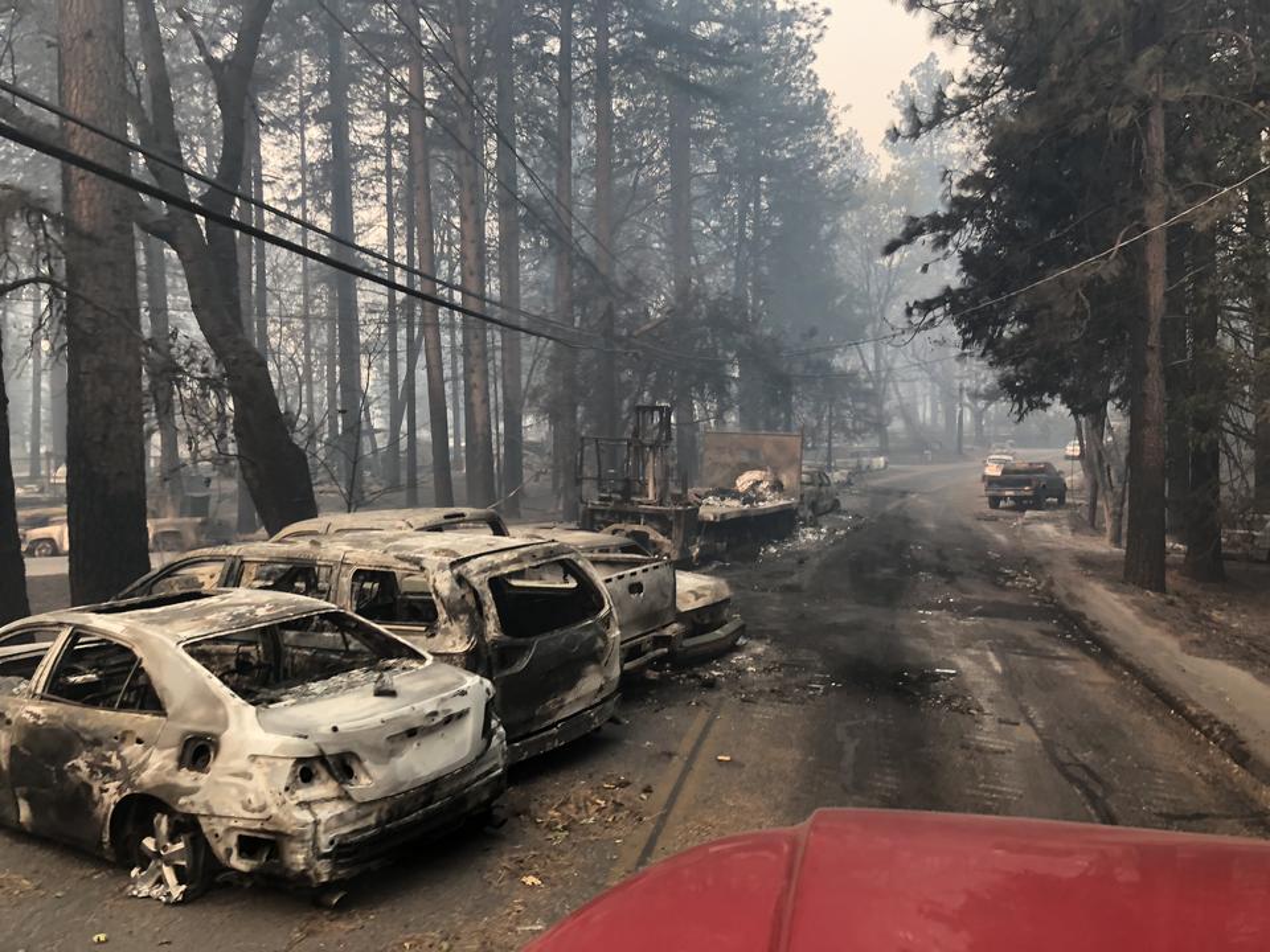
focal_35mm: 28
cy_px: 476
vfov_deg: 49.7
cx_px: 635
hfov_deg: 63.4
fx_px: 1027
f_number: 1.8
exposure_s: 1/120
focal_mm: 4
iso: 40
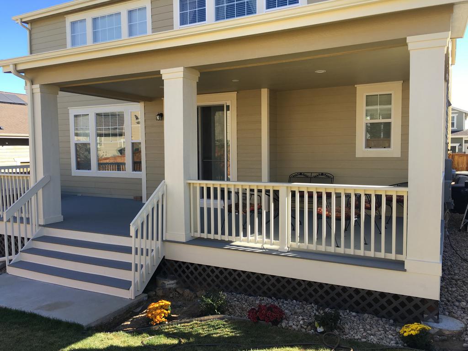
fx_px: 392
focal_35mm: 29
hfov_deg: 61.7
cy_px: 176
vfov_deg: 48.2
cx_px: 234
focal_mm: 4.15
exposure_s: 1/398
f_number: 2.2
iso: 25
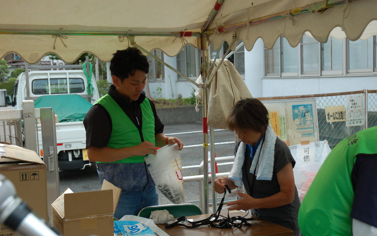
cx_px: 188
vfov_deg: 24.9
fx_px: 534
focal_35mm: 52
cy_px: 123
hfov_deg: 38.9
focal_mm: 34
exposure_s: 1/100
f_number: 5.6
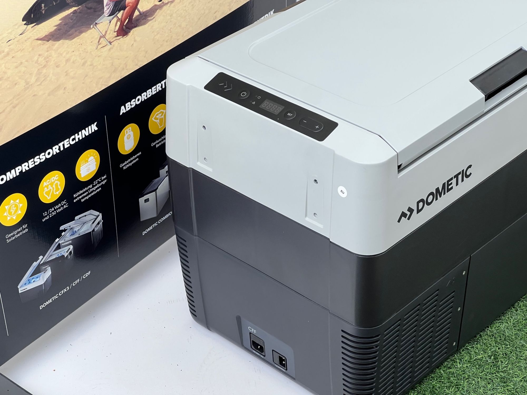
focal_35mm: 77
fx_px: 1172
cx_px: 264
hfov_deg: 25.3
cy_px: 198
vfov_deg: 19.1
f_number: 2.8
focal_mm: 9
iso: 80
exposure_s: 1/100
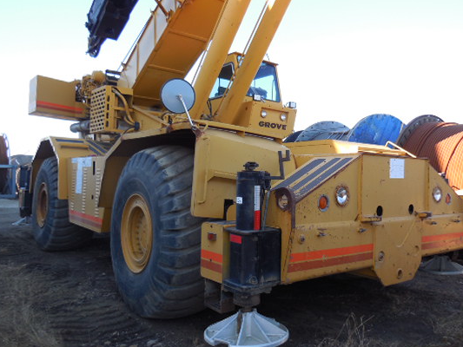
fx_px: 401
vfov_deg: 46.8
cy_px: 165
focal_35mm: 30
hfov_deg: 59.7
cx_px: 266
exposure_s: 1/250
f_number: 3.1
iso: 125
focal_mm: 4.5
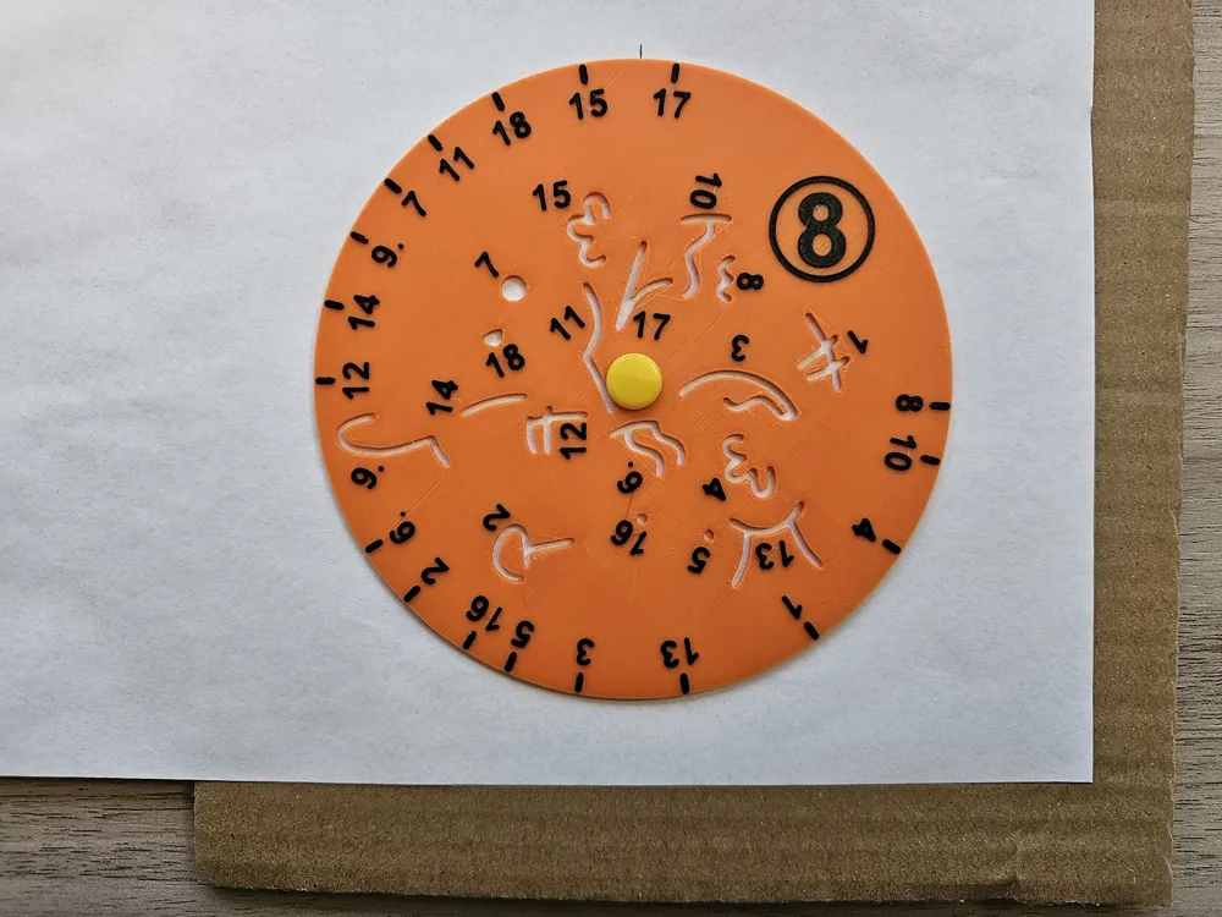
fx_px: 812
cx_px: 611
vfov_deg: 58.9
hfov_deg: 73.9
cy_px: 458
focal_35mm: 23
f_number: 1.7
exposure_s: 1/52
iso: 200
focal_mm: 6.3
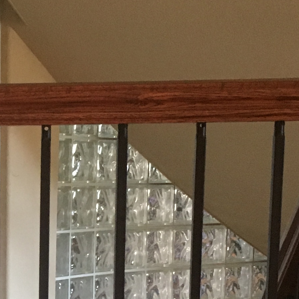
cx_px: -51
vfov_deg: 14.6
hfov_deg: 14.7
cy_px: 378
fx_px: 1124
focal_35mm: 115
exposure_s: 1/30
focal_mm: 4.15
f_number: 2.2
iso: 160
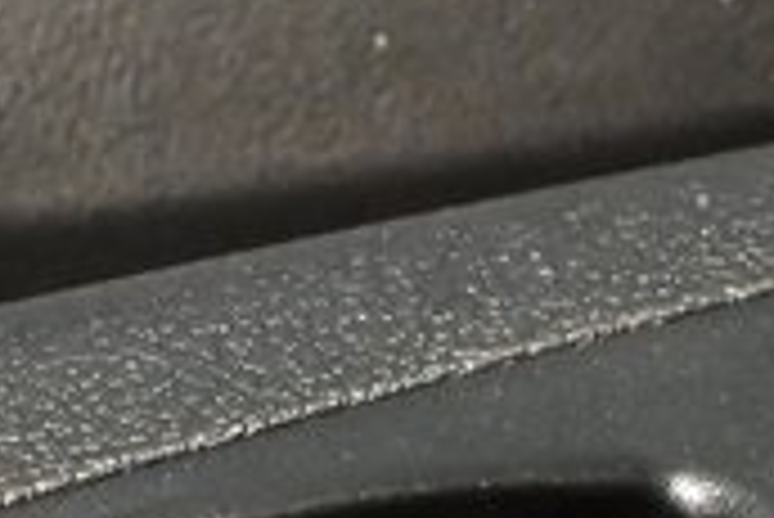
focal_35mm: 312
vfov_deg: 4.4
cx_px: 720
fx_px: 6713
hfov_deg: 6.6
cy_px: 754
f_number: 9
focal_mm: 35
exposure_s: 1/3200
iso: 6400
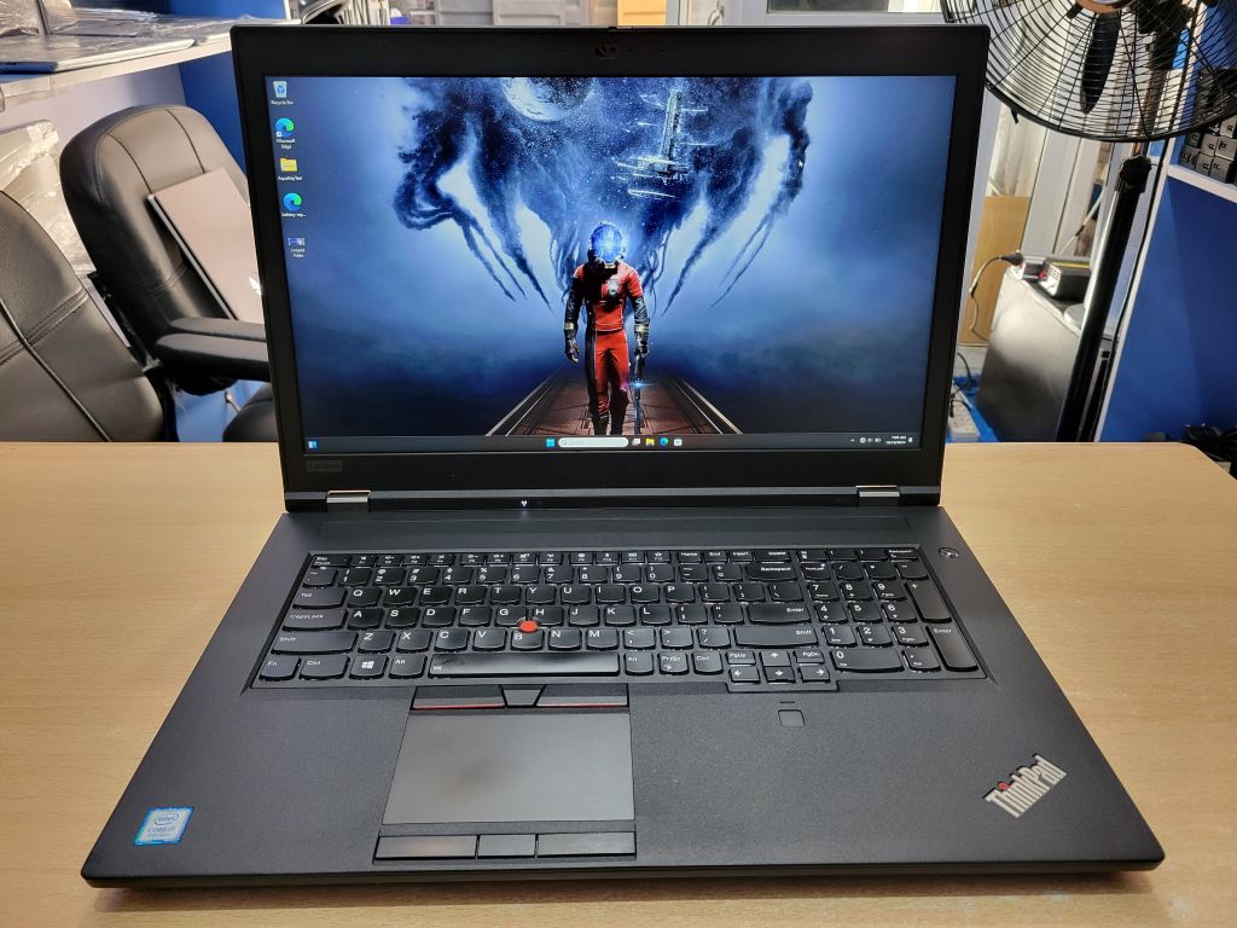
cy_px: 464
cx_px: 618
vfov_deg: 53.1
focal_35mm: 26
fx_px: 929
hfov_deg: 67.3
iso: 320
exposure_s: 1/40
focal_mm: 5.4
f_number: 1.8
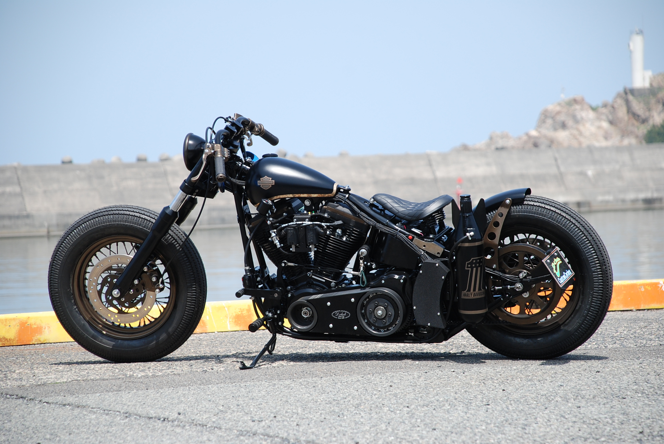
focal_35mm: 168
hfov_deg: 12.2
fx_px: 3102
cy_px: 222
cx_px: 332
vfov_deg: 8.2
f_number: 5.6
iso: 200
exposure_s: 1/400
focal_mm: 112
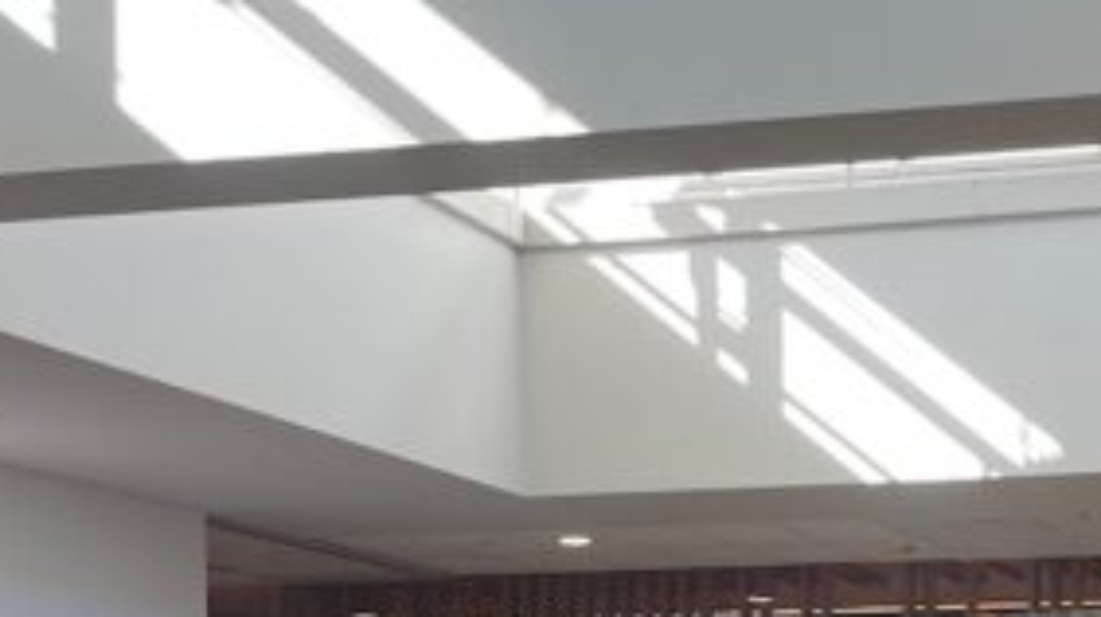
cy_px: 937
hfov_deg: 20.6
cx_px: 847
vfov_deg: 11.2
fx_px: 3004
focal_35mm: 103
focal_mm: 5.1
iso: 40
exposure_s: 1/120
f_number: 1.6
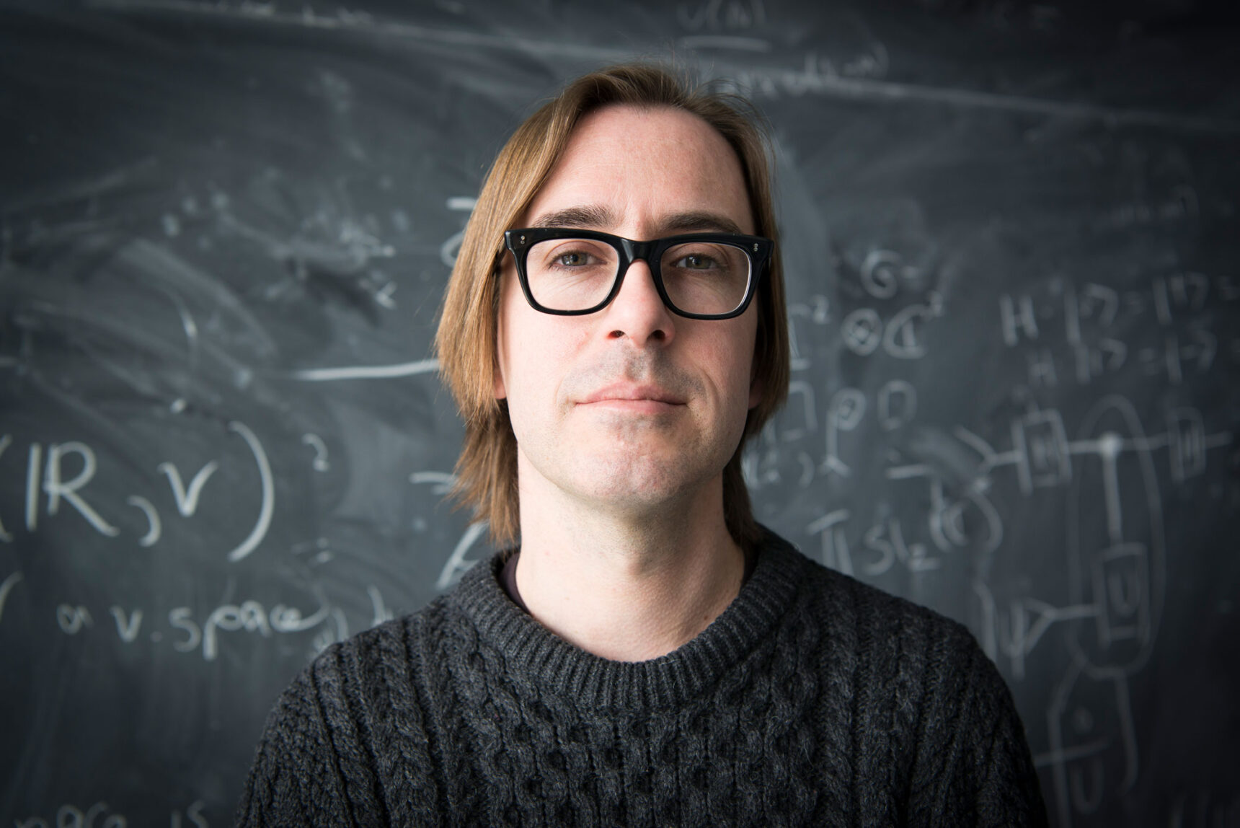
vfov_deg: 33.4
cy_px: 414
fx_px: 1378
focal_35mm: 40
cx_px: 620
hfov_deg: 48.4
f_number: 4
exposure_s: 1/125
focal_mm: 40
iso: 250
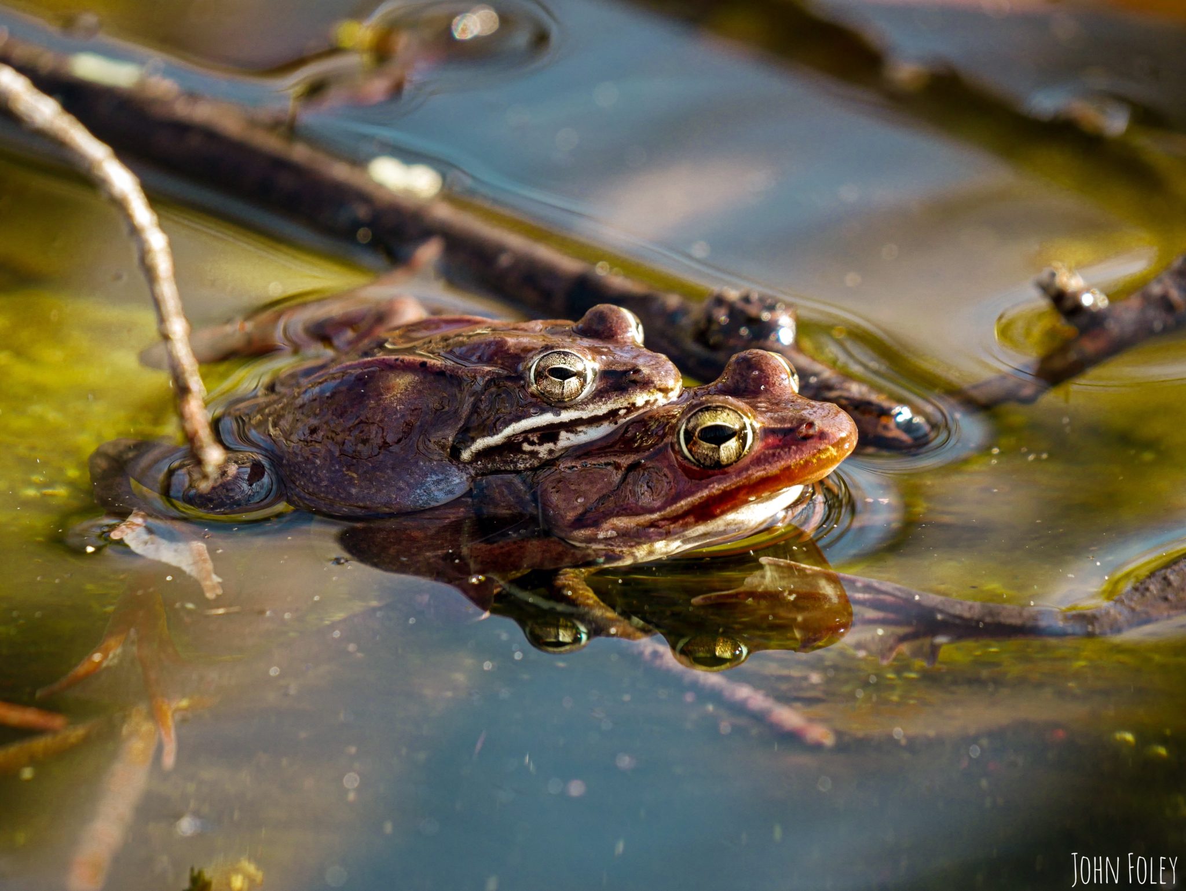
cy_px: 446
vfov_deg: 1.9
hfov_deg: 2.5
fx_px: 27422
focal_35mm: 800
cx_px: 593
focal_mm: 400
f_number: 6.3
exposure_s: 1/80
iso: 400
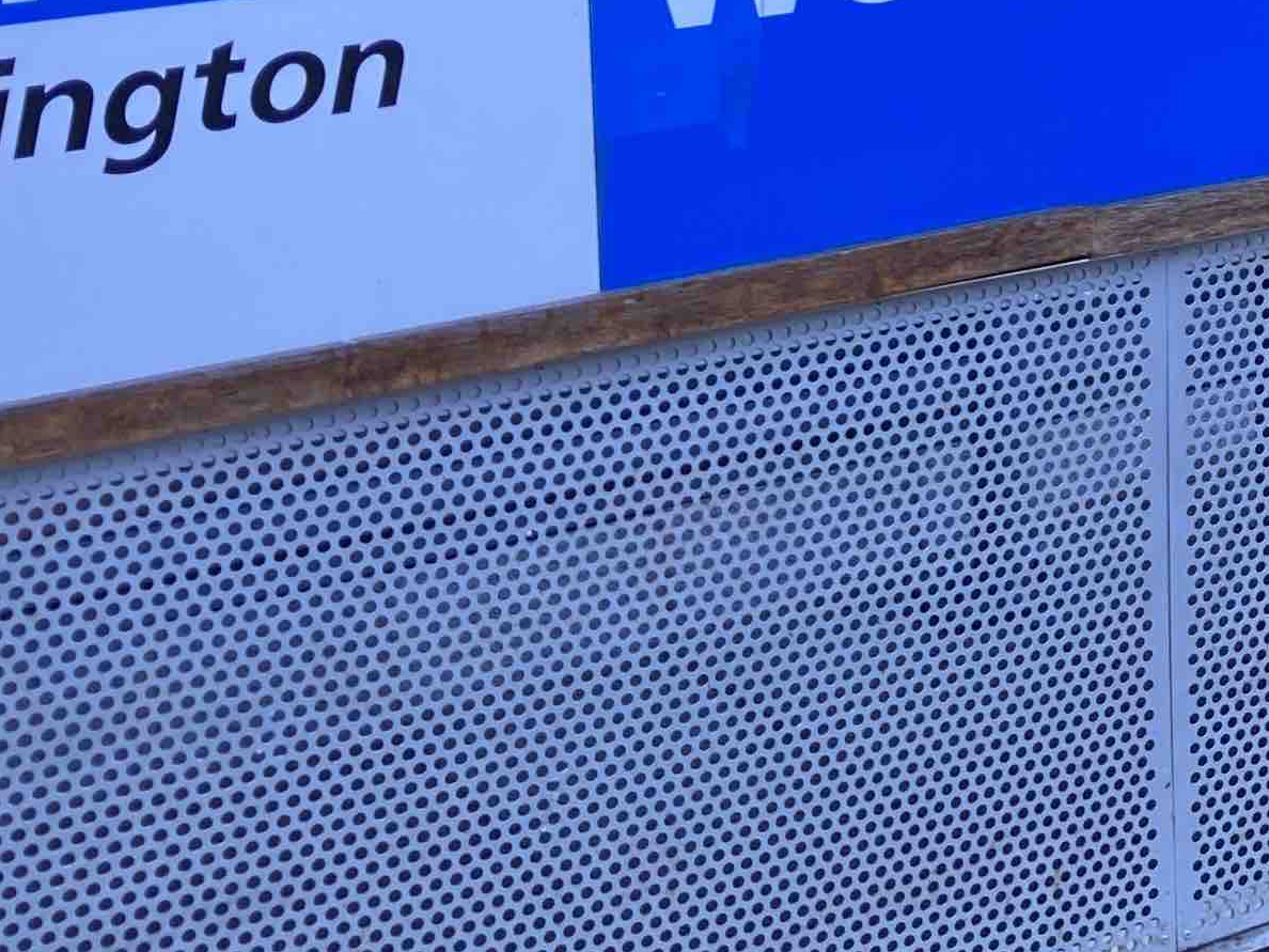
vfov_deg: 15.1
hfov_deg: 19.0
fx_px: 3483
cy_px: -132
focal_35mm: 95
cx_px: 1674
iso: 50
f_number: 1.8
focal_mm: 3.99
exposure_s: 1/100
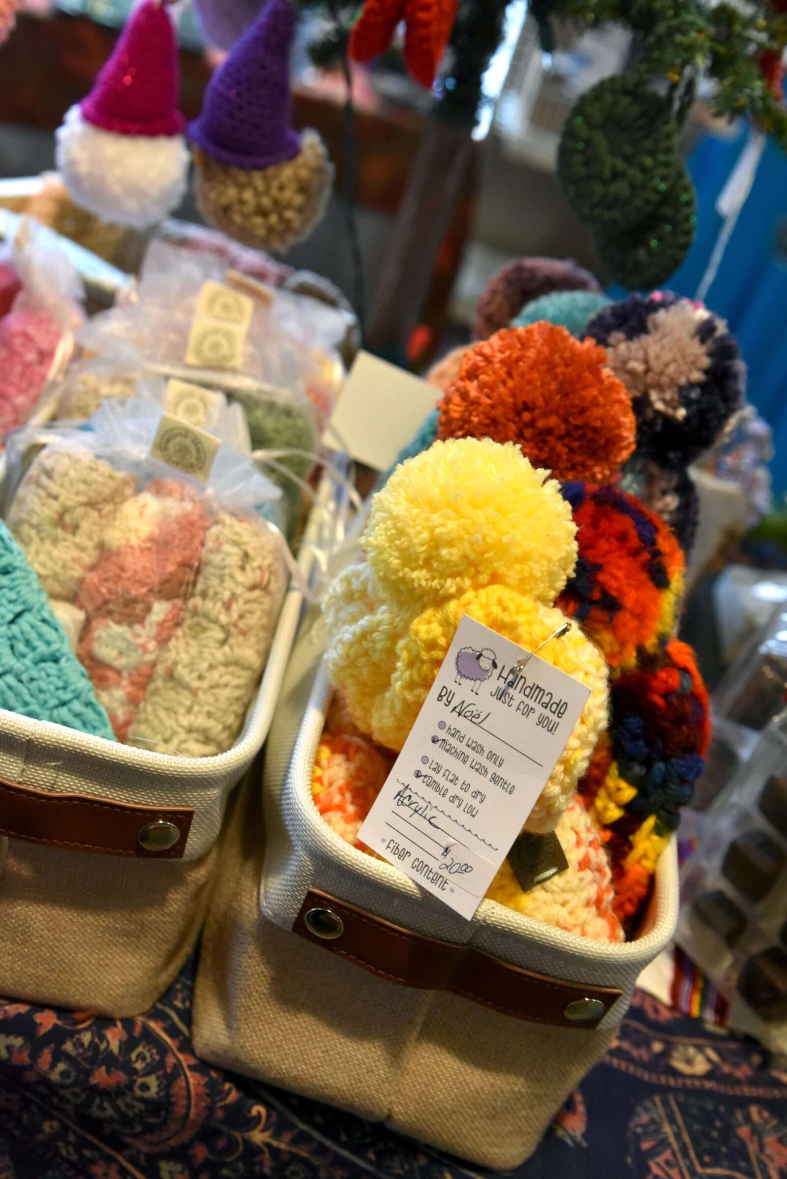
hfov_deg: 29.9
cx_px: 394
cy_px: 590
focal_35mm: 45
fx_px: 1474
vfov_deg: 43.6
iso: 5000
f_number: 5.6
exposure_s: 1/125
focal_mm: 45
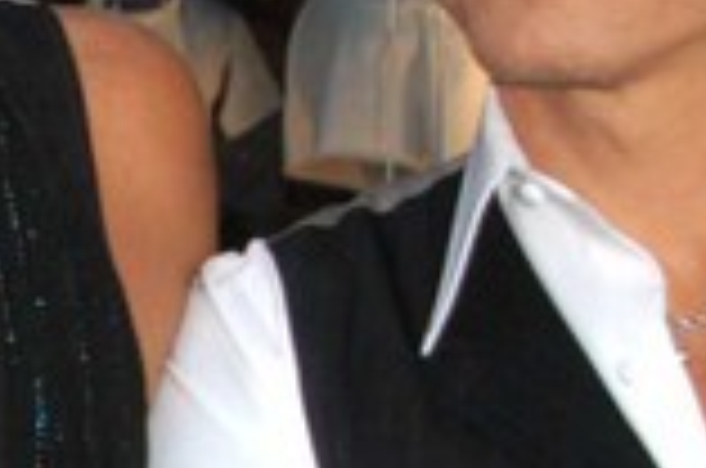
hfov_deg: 7.0
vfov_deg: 5.0
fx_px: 5363
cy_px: 711
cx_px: -1090
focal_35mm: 274
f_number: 5.6
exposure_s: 1/180
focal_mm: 28
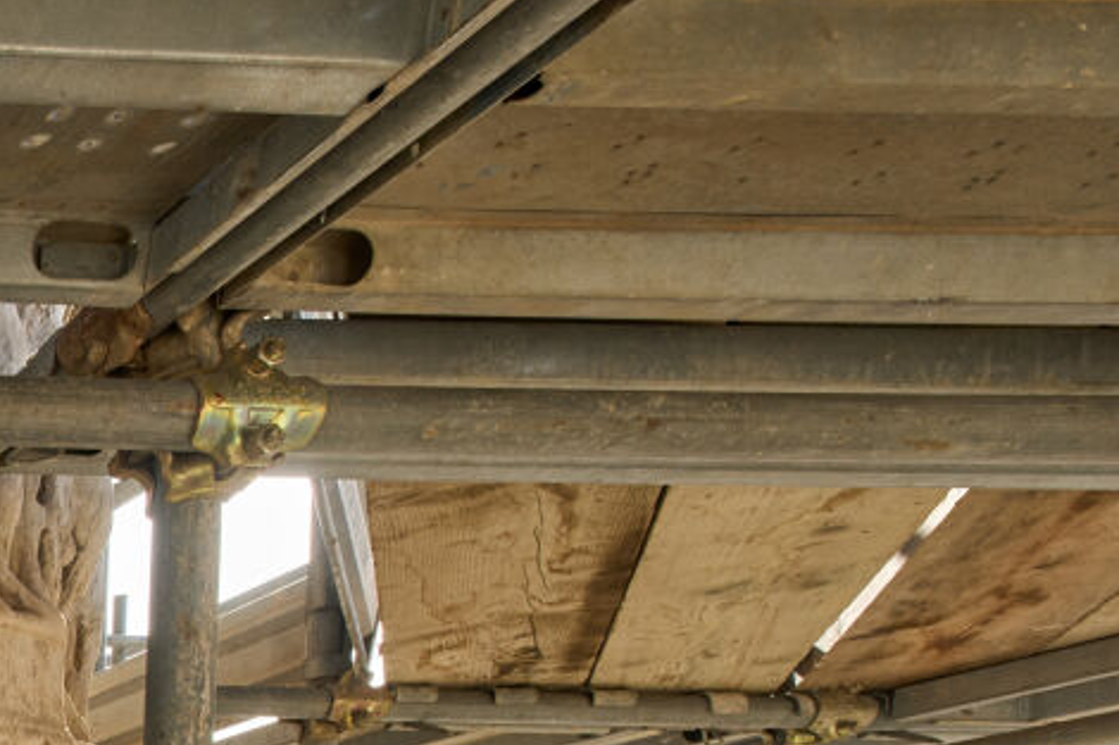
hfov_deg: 23.6
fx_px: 1398
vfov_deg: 22.6
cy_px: 1201
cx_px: -834
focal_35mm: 45
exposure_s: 1/30
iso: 100
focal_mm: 12
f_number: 11
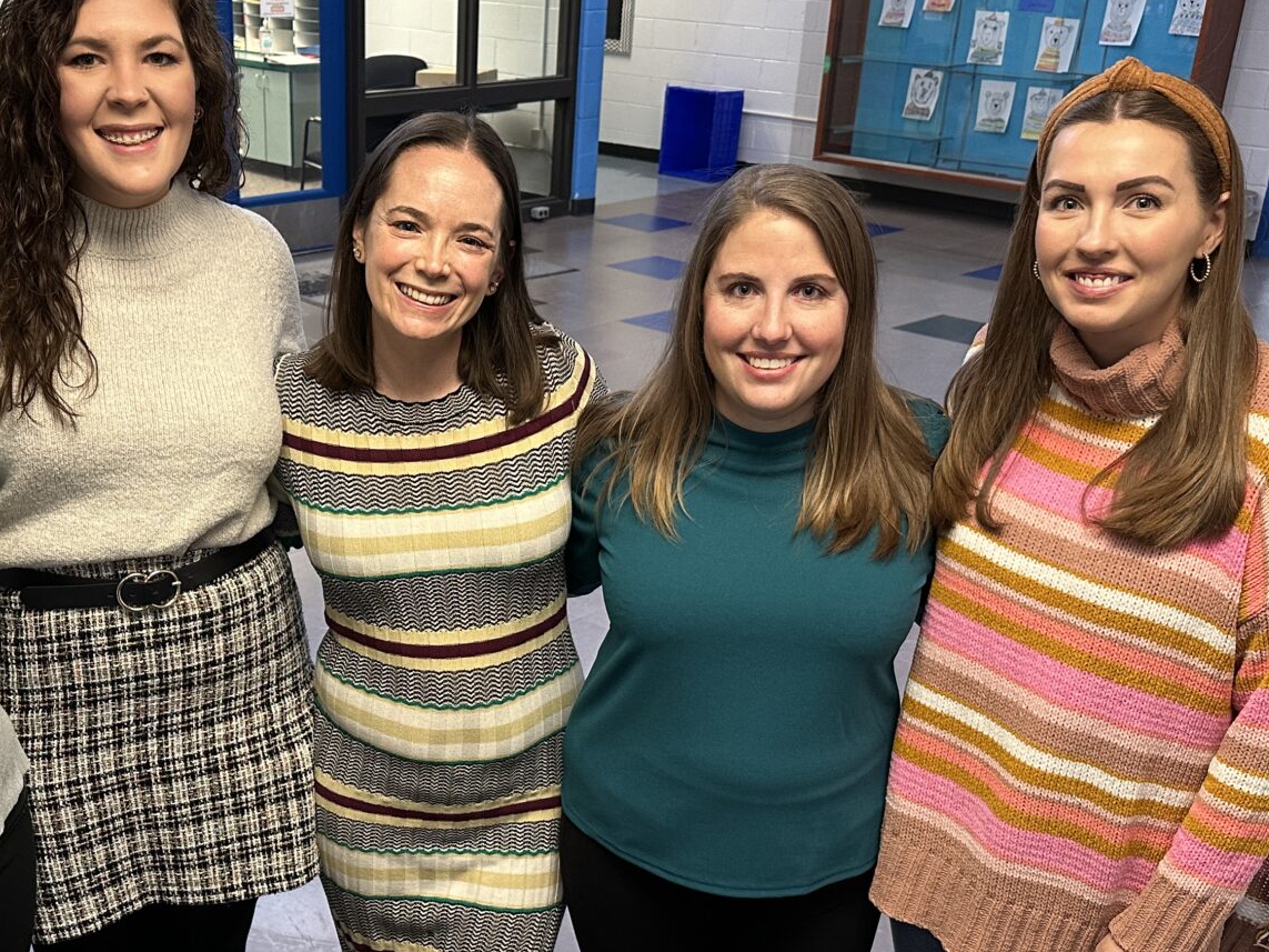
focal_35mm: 43
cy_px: 643
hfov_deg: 43.3
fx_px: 1576
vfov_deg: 33.3
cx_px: 429
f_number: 1.78
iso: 250
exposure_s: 1/58
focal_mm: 6.86
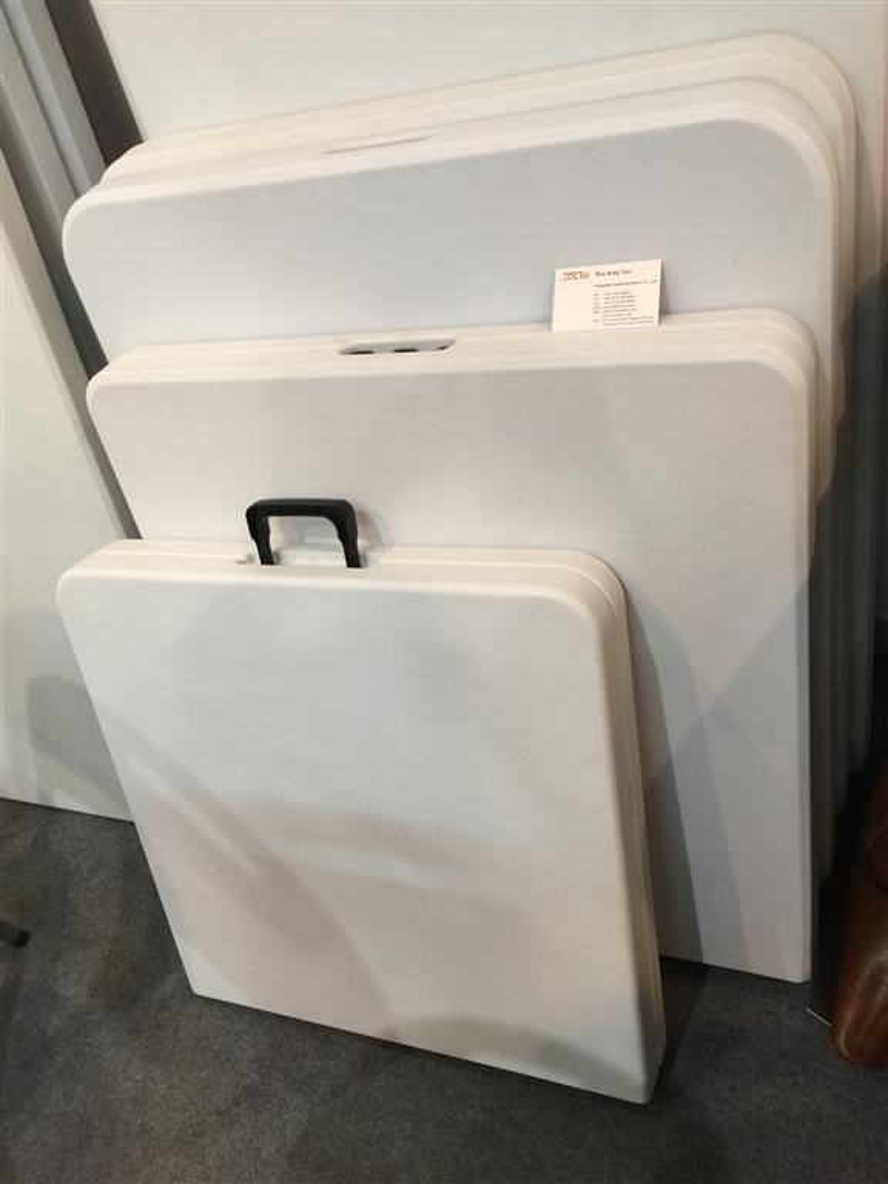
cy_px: 592
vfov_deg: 61.7
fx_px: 992
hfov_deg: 48.2
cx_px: 444
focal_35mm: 29
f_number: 2.2
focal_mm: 4.15
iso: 40
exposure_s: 1/17
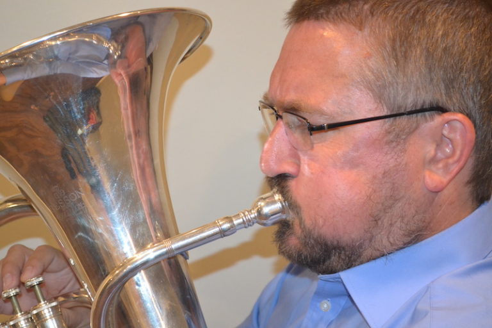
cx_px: 246
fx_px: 1066
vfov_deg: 17.5
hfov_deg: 26.0
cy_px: 164
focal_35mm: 78
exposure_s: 1/60
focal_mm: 52
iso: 2800
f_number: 5.6
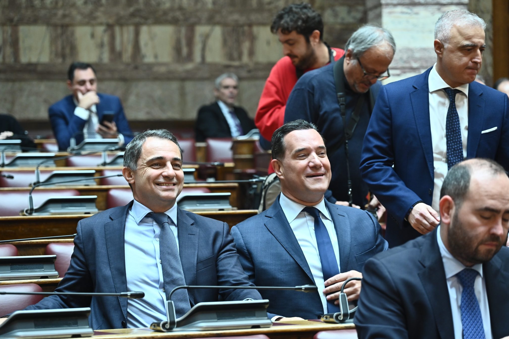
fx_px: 1711
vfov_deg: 11.3
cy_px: 169
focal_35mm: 121
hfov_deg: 16.9
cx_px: 254
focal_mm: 120
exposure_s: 1/200
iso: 1600
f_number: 4.5
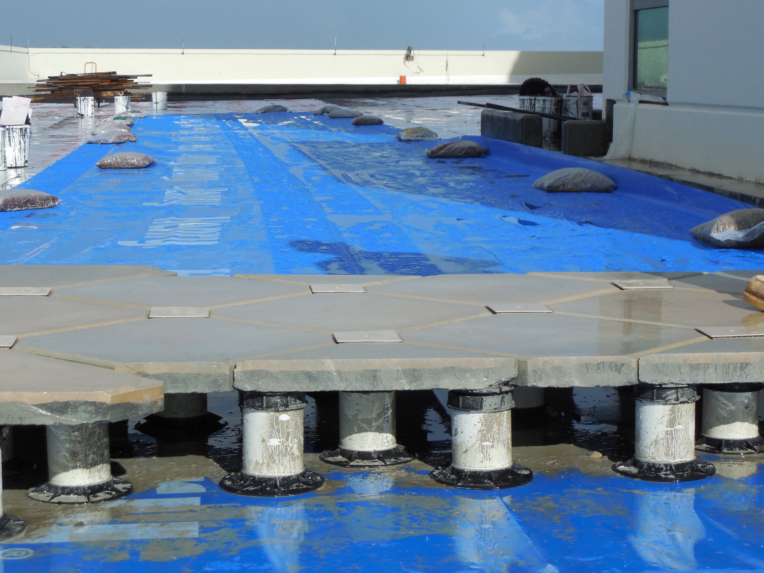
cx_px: 382
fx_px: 1788
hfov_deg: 24.1
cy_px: 286
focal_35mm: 81
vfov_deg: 18.2
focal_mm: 14.5
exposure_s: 1/1600
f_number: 4.6
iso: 125
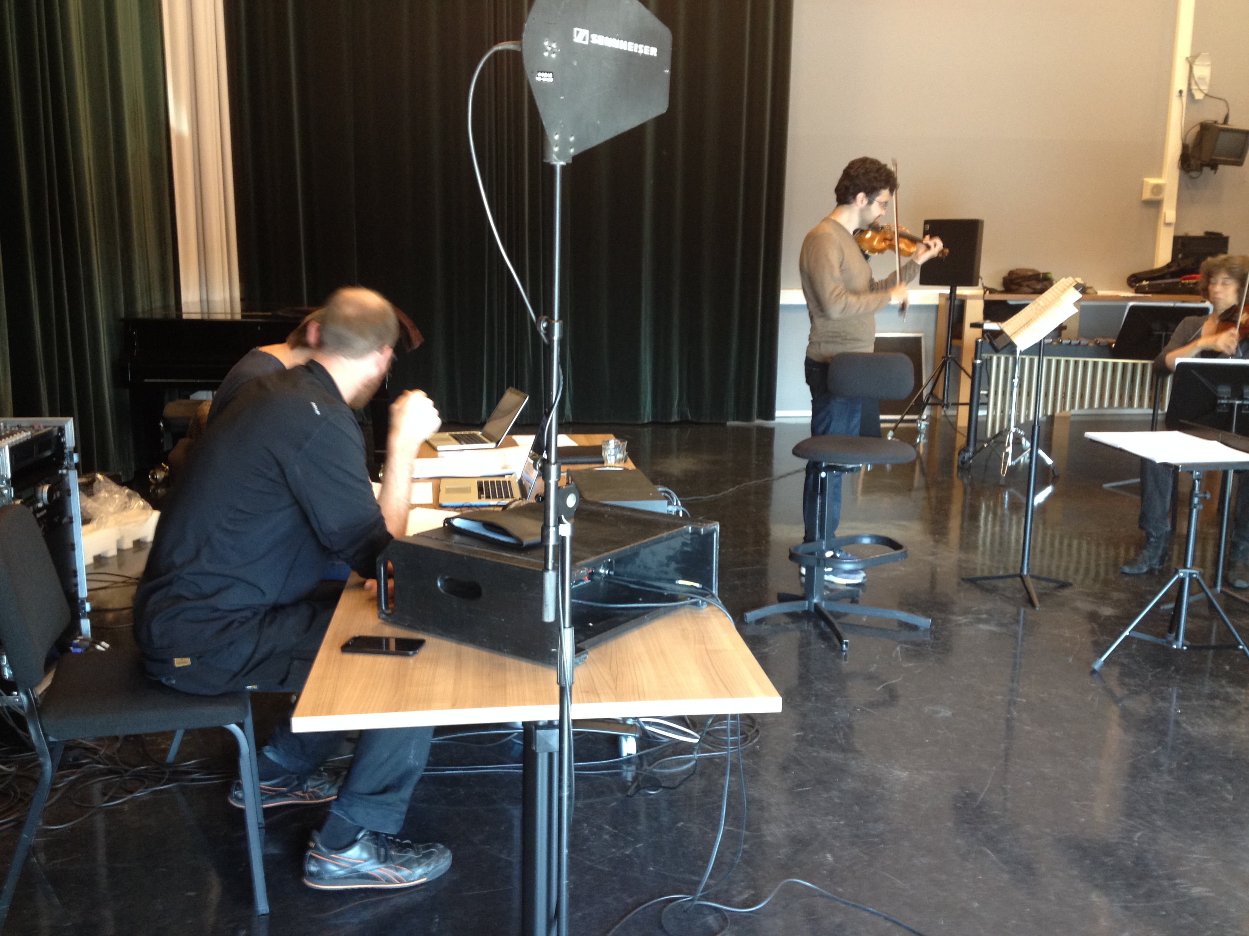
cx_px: 624
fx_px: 1263
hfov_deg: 52.6
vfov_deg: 40.7
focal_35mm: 35
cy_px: 468
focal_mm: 4.28
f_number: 2.4
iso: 125
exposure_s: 1/20
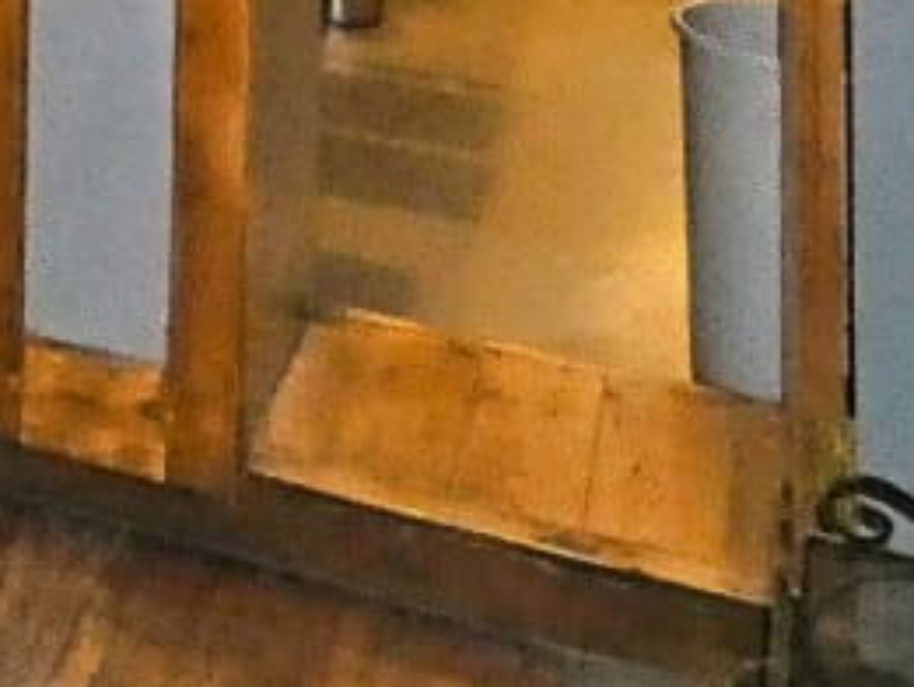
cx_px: -928
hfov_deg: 16.3
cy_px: -750
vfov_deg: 13.4
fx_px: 2430
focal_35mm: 92
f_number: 2.8
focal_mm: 3.6
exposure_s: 1/60
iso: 640
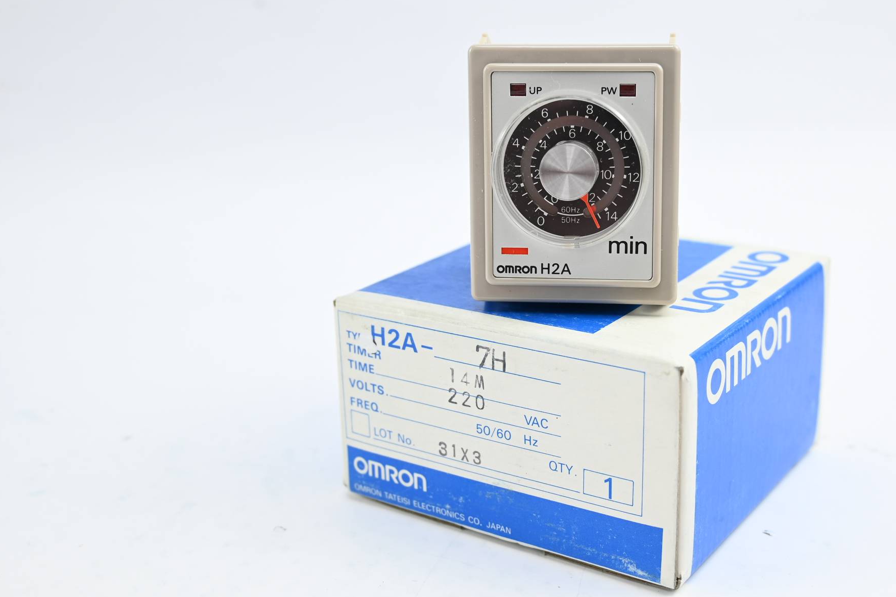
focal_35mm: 49
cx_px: 549
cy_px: 282
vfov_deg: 27.6
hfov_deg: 40.2
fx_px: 1218
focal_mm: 26.5
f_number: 4.5
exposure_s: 1/50
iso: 100
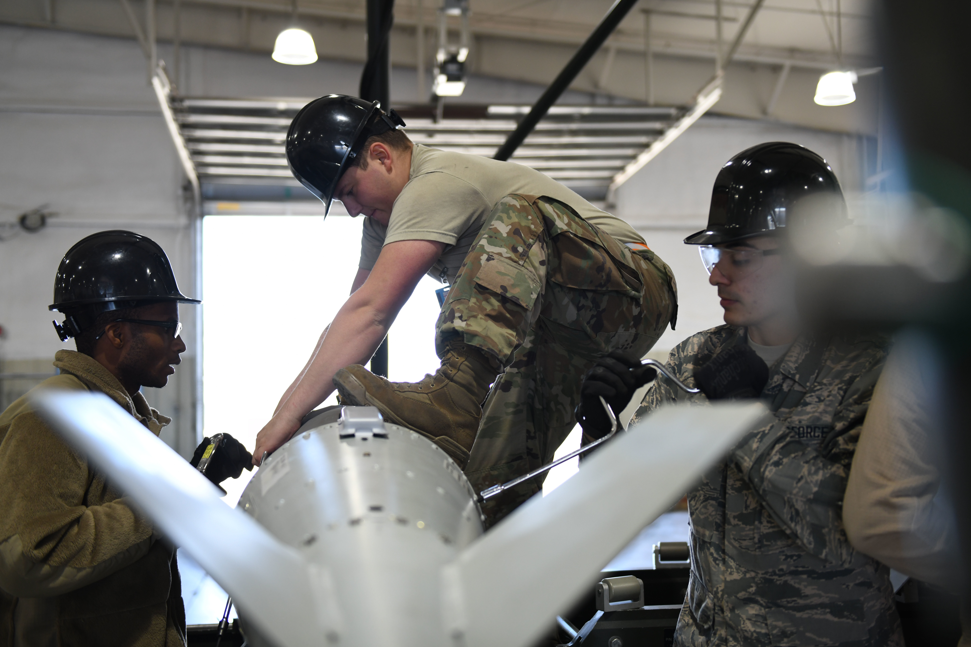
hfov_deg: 41.9
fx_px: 1268
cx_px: 497
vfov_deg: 28.6
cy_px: 315
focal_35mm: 47
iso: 640
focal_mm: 44
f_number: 2.8
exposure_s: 1/320
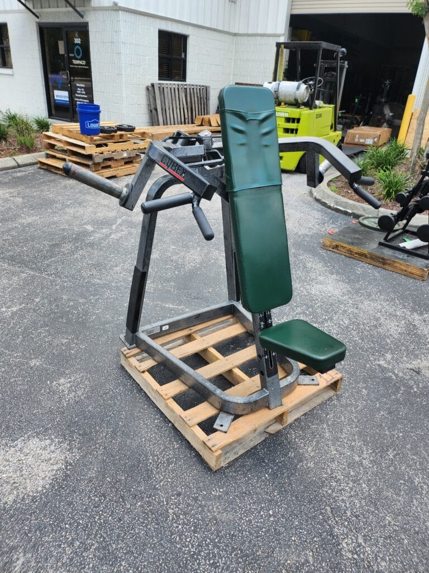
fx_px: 397
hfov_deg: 56.8
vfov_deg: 71.6
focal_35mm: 24
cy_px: 286
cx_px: 214
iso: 50
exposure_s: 1/628
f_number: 1.8
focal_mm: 5
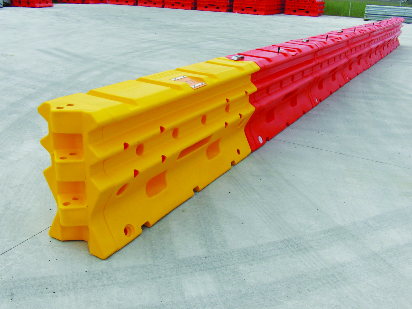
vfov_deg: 39.7
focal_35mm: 36
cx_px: 206
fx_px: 428
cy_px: 154
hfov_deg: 51.4
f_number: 7.6
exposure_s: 1/400
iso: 100
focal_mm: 7.3
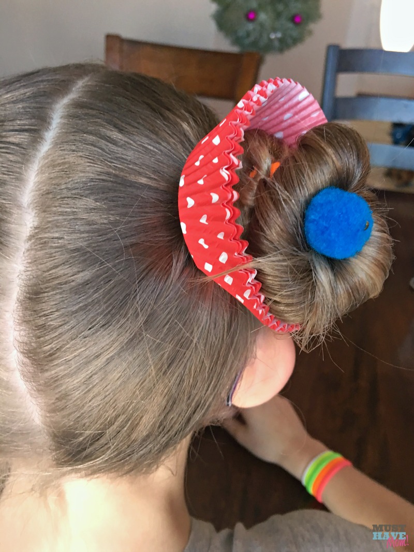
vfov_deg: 61.7
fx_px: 463
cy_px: 276
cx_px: 207
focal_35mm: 29
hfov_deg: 48.2
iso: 50
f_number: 2.2
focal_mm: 4.15
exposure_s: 1/15
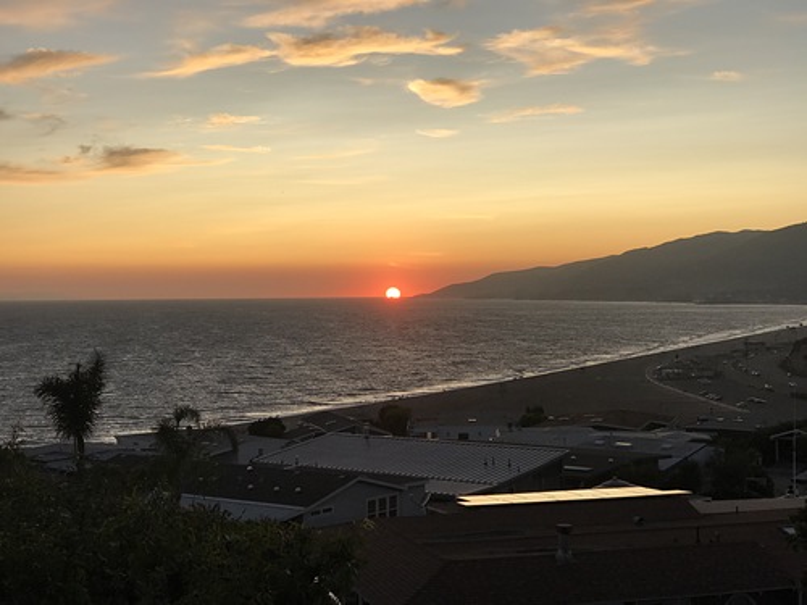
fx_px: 1329
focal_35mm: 57
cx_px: 404
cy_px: 302
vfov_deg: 25.7
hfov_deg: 33.8
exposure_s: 1/357
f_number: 2.8
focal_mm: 6.6
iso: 20
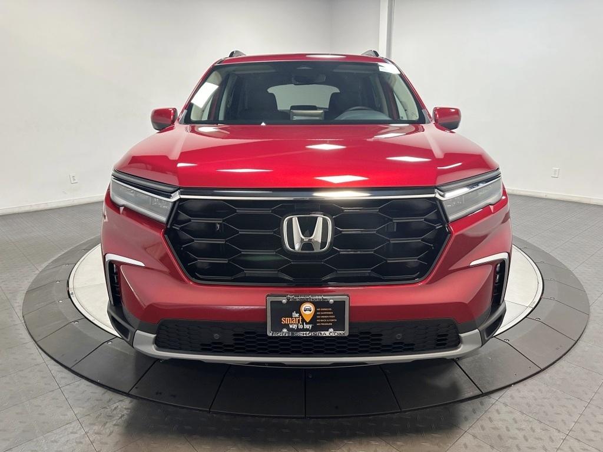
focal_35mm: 24
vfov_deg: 56.8
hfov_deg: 71.6
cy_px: 226
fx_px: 418
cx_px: 302
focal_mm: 6.86
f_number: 1.78
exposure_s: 1/60
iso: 400
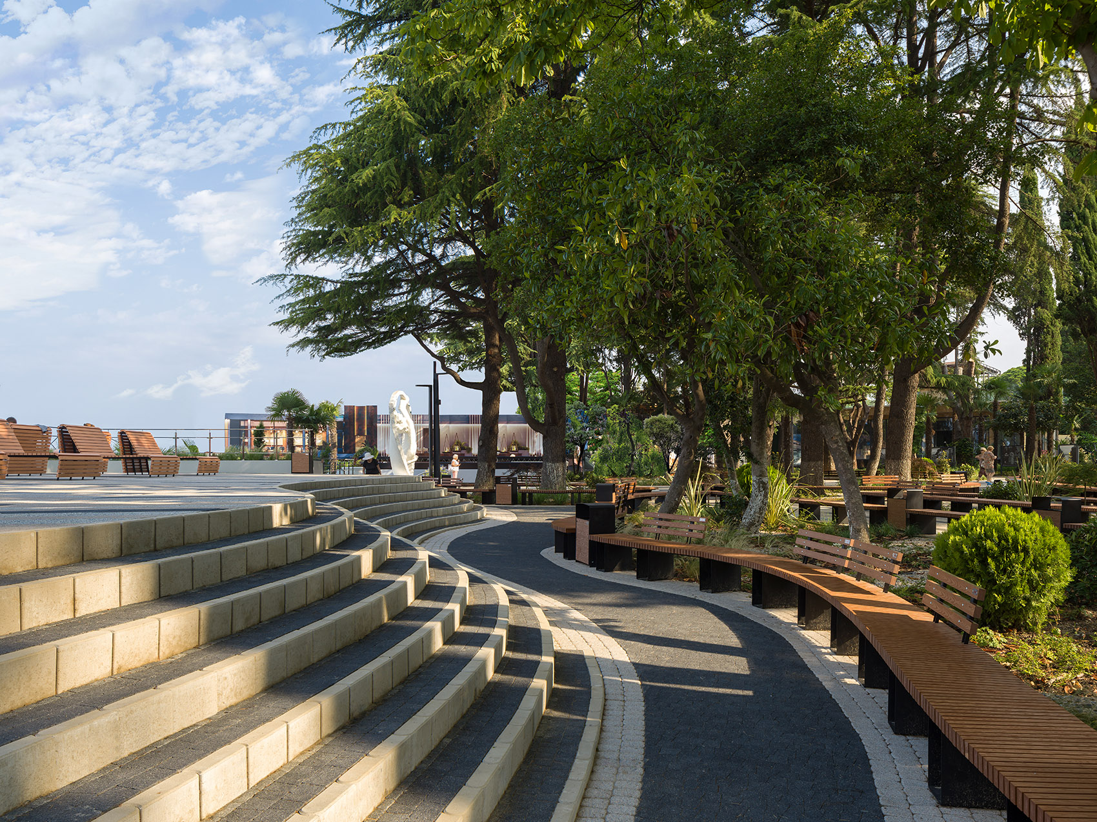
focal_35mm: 19
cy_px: 411
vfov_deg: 68.7
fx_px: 602
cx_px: 548
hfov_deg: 84.7
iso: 100
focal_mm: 24
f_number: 11
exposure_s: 1/45
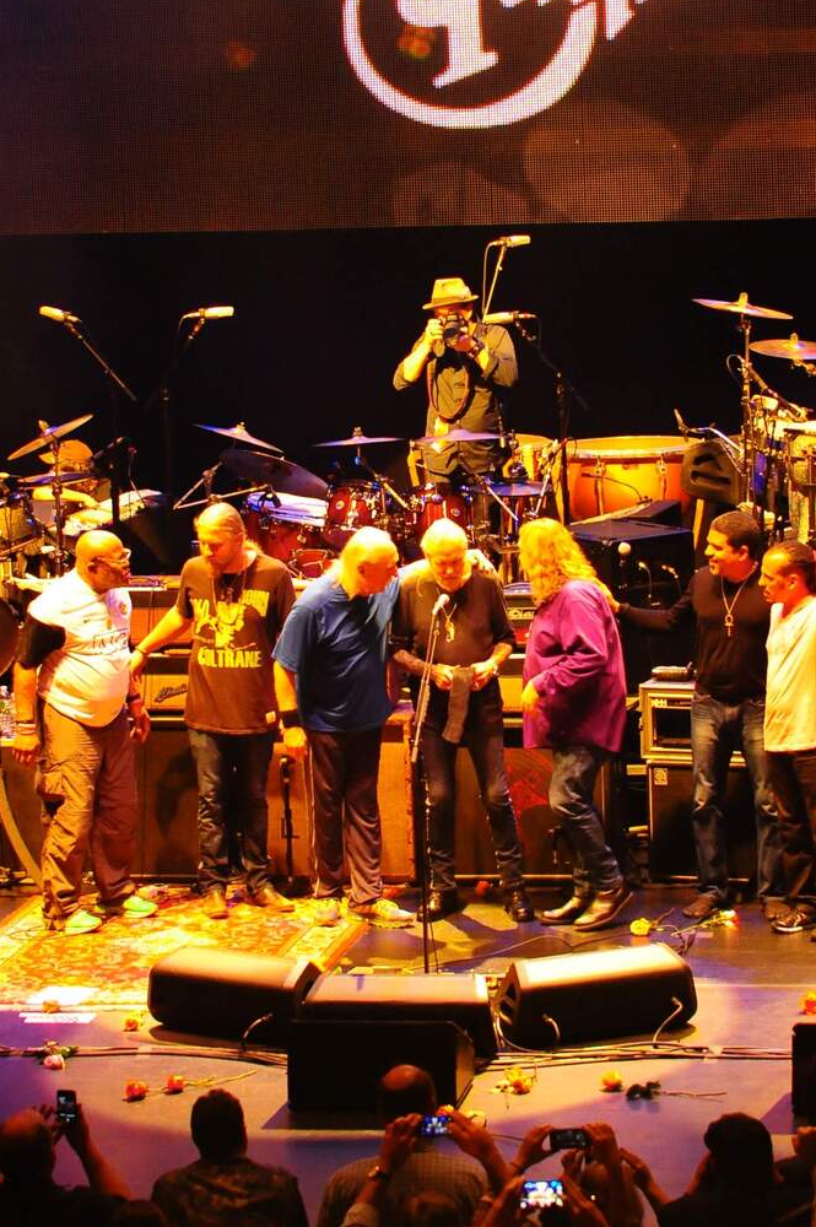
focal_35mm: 148
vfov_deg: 13.9
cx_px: 425
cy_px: 445
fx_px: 5040
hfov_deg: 9.3
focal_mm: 82
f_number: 5
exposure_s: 1/100
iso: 3200
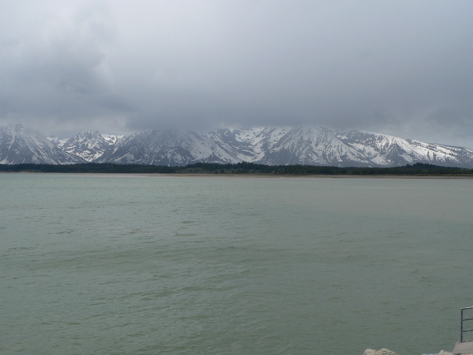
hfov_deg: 43.9
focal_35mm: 43
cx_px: 236
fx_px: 588
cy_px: 178
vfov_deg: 33.6
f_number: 5.6
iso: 80
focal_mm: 7.1
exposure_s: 1/640
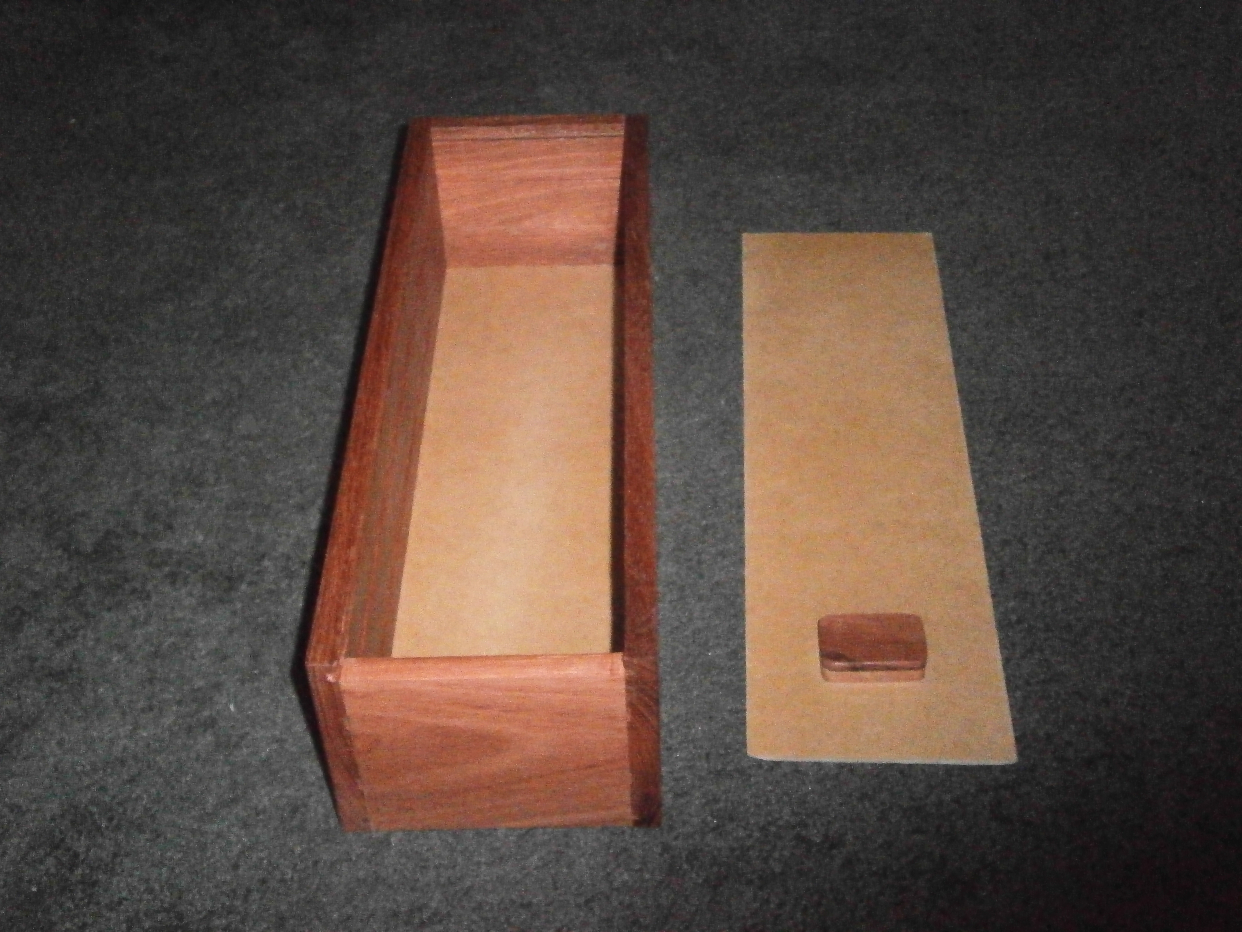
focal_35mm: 47
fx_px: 1686
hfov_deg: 40.4
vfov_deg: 30.9
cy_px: 466
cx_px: 621
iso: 1600
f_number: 3.4
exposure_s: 1/250
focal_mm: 8.3
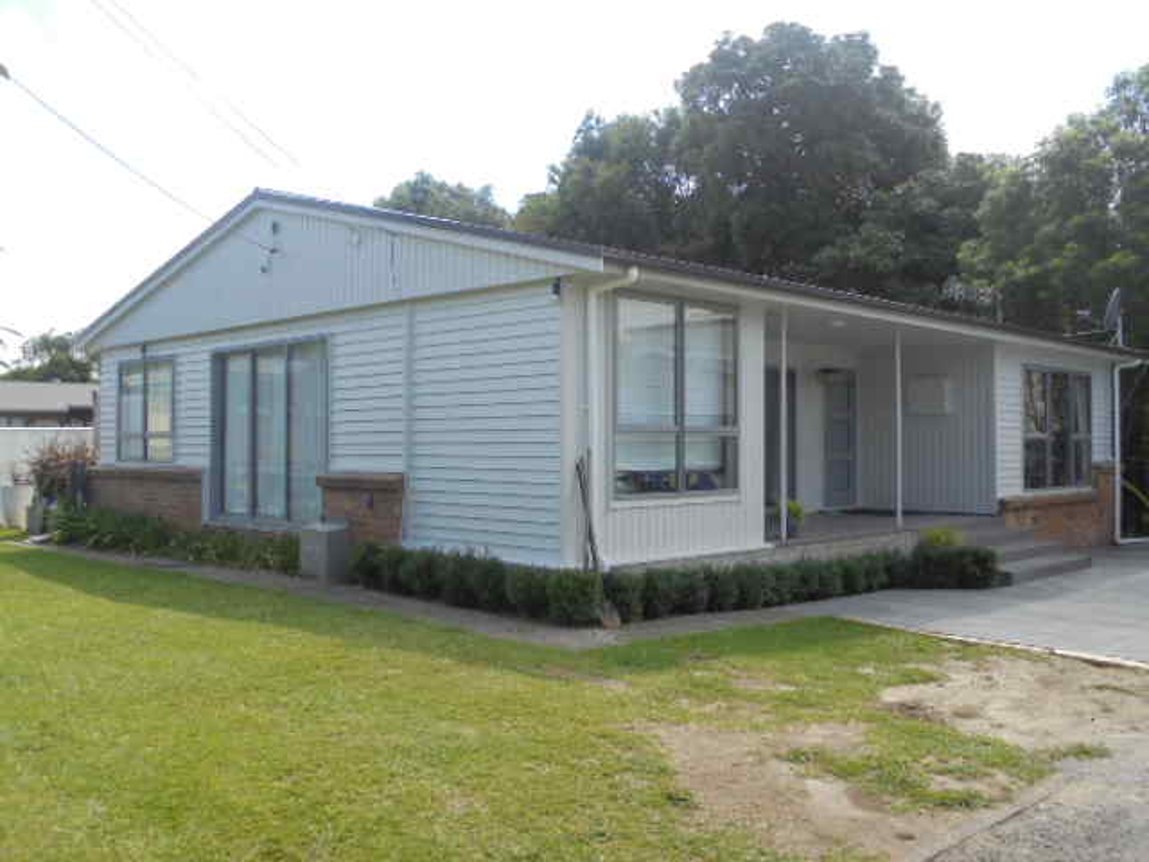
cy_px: 431
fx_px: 1129
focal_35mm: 34
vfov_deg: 41.8
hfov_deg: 54.0
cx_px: 574
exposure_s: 1/500
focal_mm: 6.1
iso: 100
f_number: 4
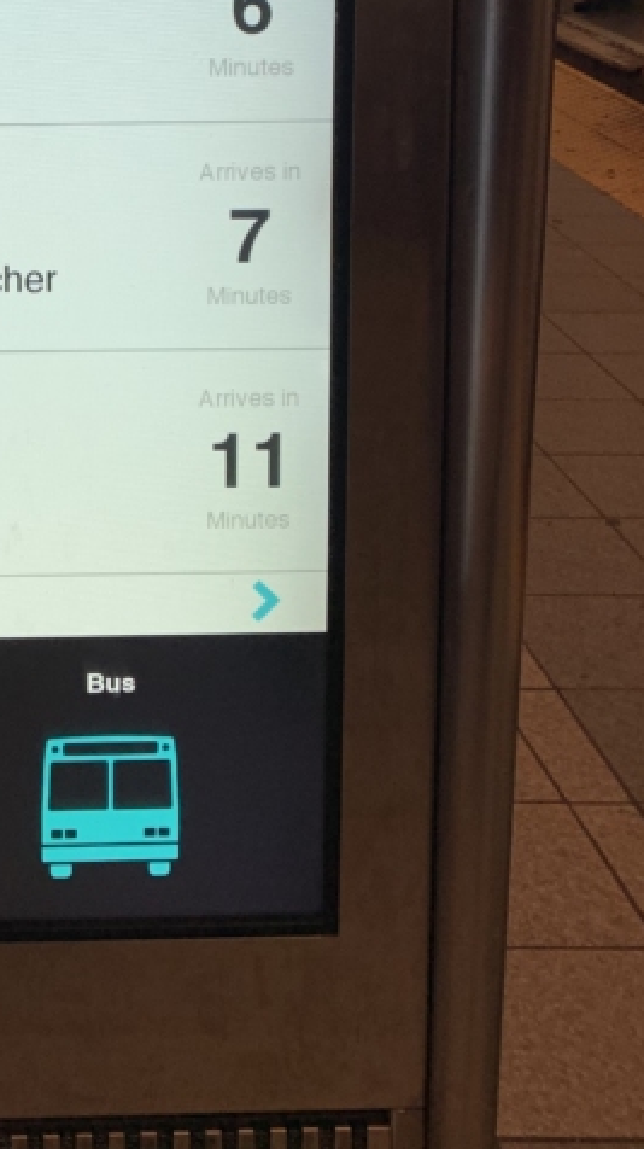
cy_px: 56
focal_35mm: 61
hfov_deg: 18.7
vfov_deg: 32.2
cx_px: -123
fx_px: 1856
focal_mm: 4.25
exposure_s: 1/122
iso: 32
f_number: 1.8
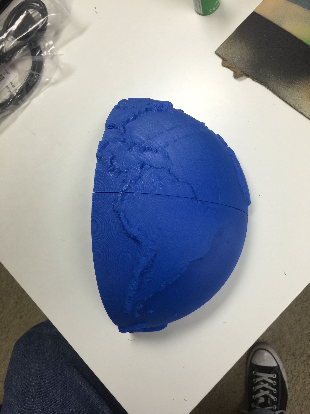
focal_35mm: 29
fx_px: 346
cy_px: 207
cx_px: 155
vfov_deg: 61.7
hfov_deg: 48.2
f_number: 2.2
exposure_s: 1/30
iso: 50
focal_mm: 4.15
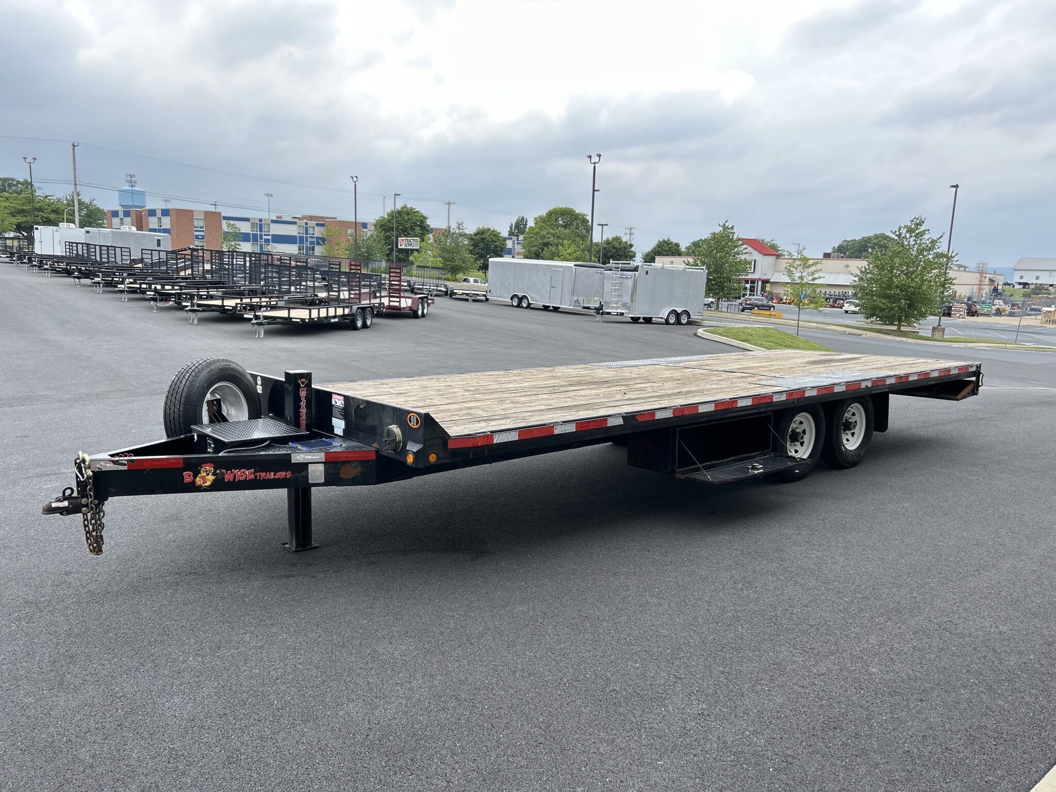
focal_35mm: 26
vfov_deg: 53.1
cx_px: 528
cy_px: 396
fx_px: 793
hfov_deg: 67.3
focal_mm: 5.7
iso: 50
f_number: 1.5
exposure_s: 1/561
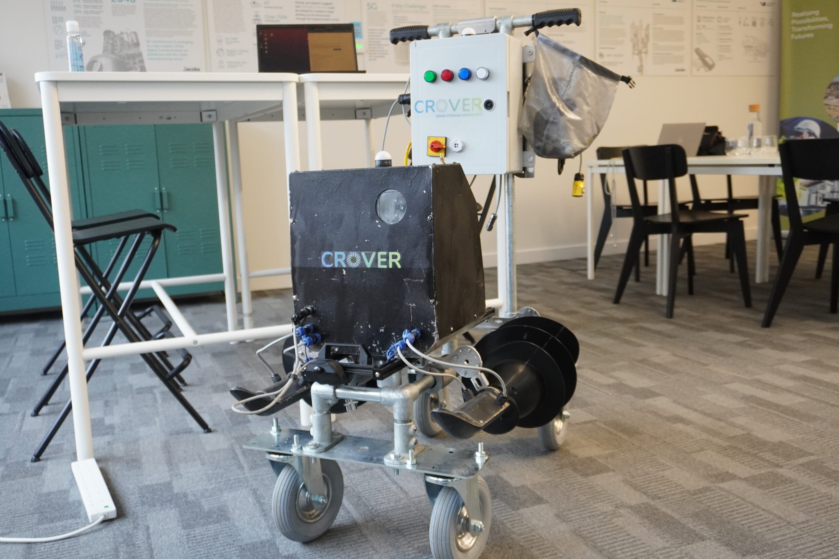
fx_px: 769
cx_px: 420
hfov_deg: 57.2
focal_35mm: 33
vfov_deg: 40.0
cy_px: 280
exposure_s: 1/160
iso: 2500
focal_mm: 22
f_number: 4
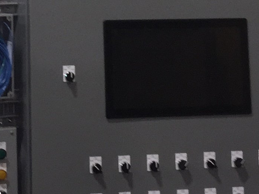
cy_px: -170
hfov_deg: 14.2
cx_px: -27
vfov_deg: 10.2
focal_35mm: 136
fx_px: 1018
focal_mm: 4.15
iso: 80
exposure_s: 1/30
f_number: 2.2
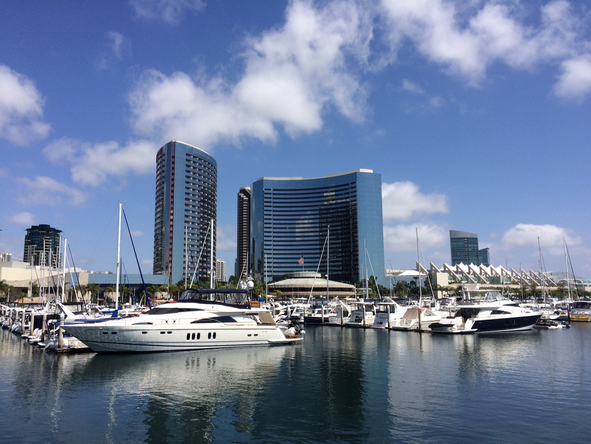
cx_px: 296
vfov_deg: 48.2
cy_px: 222
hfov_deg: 61.7
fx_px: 495
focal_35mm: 29
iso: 32
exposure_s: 1/3425
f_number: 2.2
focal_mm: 4.15
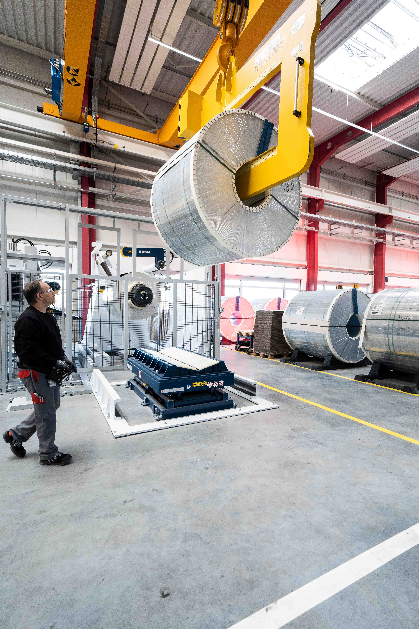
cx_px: 210
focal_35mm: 17
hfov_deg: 70.4
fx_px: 297
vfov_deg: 93.3
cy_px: 314
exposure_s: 1/200
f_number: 4
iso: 2000
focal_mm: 17
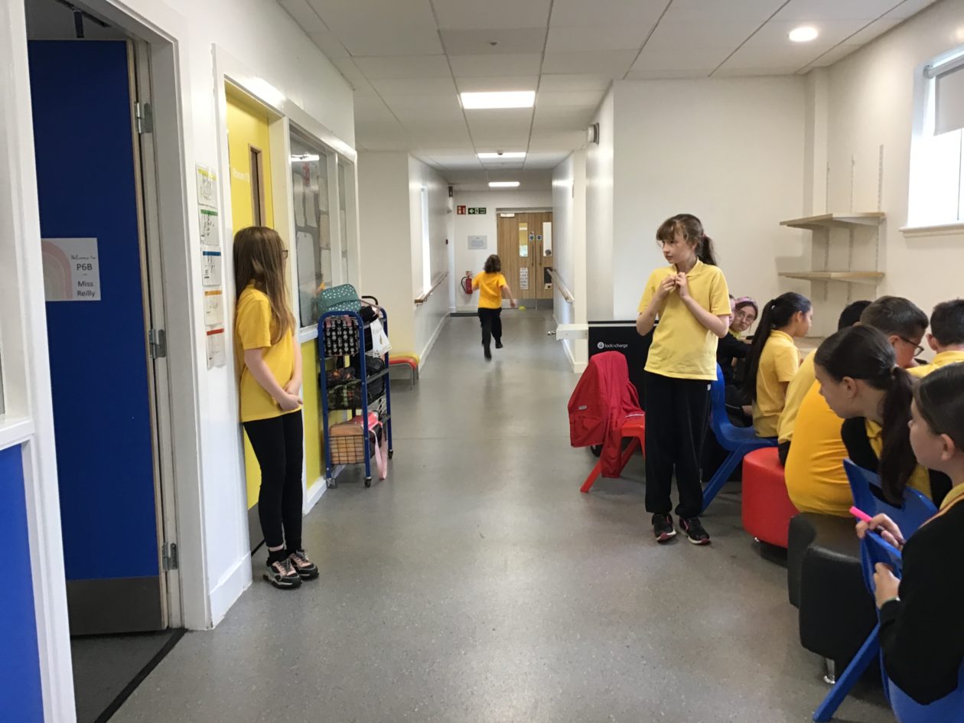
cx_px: 482
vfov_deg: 45.4
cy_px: 362
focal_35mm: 31
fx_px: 863
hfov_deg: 58.4
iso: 64
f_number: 2.4
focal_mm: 3.3
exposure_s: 1/33
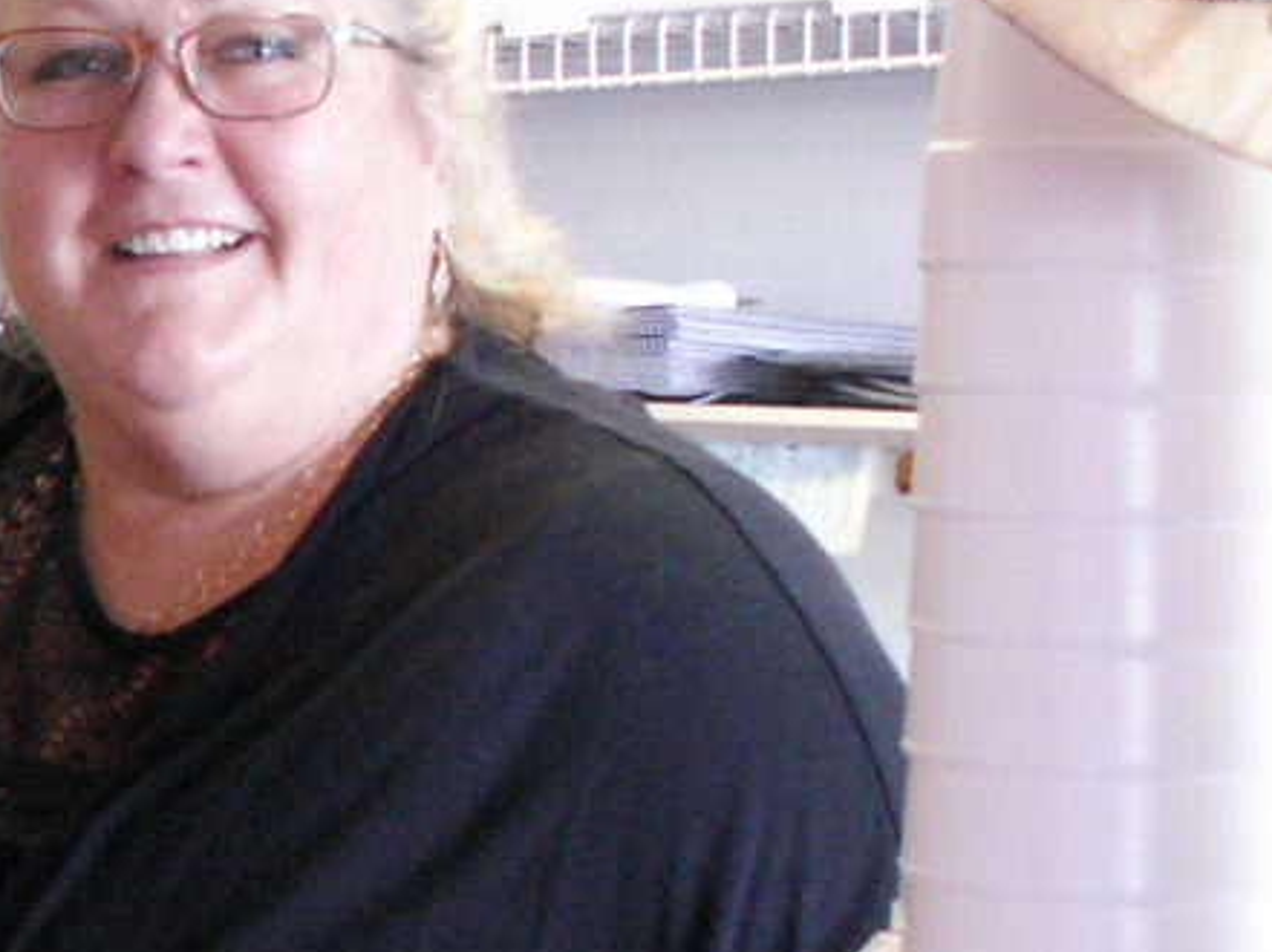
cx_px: -813
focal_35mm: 122
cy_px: 626
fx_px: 4479
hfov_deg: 14.7
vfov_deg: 12.1
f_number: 2.8
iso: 160
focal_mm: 5.86
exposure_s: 1/15
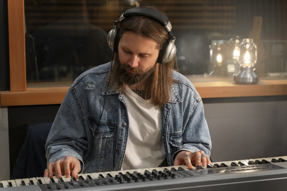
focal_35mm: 75
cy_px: 96
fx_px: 598
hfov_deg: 27.0
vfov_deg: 18.2
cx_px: 144
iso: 1250
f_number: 2.8
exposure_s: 1/125
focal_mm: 75
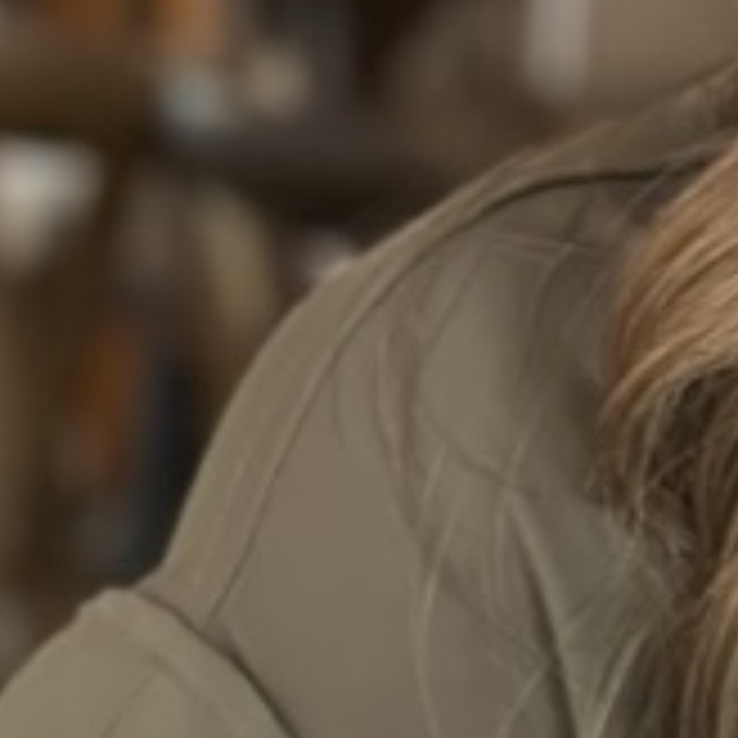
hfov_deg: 6.4
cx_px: 1420
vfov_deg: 6.6
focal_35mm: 265
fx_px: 6392
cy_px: 342
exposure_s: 1/60
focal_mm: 6.86
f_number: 1.78
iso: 320
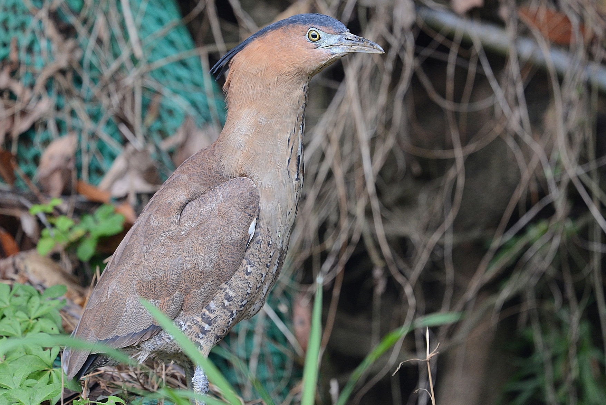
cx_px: 309
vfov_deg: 2.8
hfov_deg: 4.2
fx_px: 8252
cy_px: 183
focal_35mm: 490
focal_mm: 420
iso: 1400
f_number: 5.6
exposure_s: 1/250
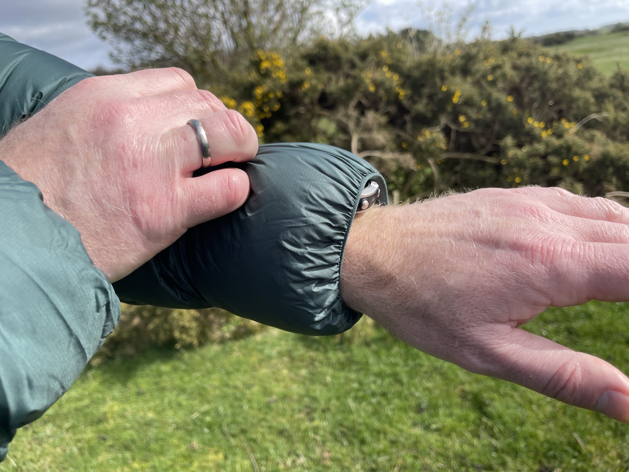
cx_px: 314
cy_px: 236
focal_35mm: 26
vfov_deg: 53.1
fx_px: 472
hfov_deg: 67.3
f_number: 1.6
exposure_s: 1/2012
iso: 32
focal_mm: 5.1
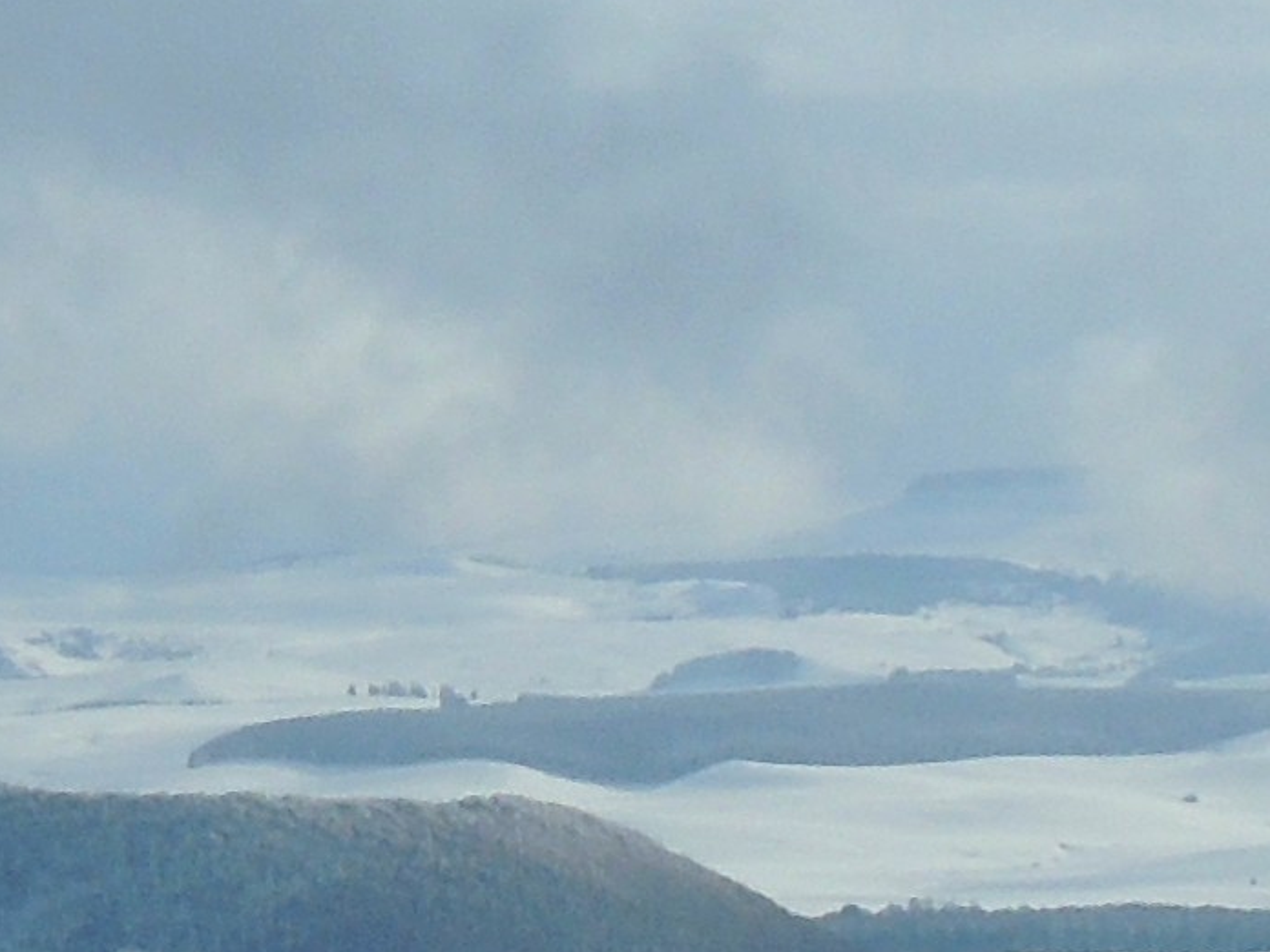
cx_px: 281
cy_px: 812
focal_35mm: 364
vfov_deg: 4.1
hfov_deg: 5.4
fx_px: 13355
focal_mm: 9.8
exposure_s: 1/1600
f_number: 4.6
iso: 100
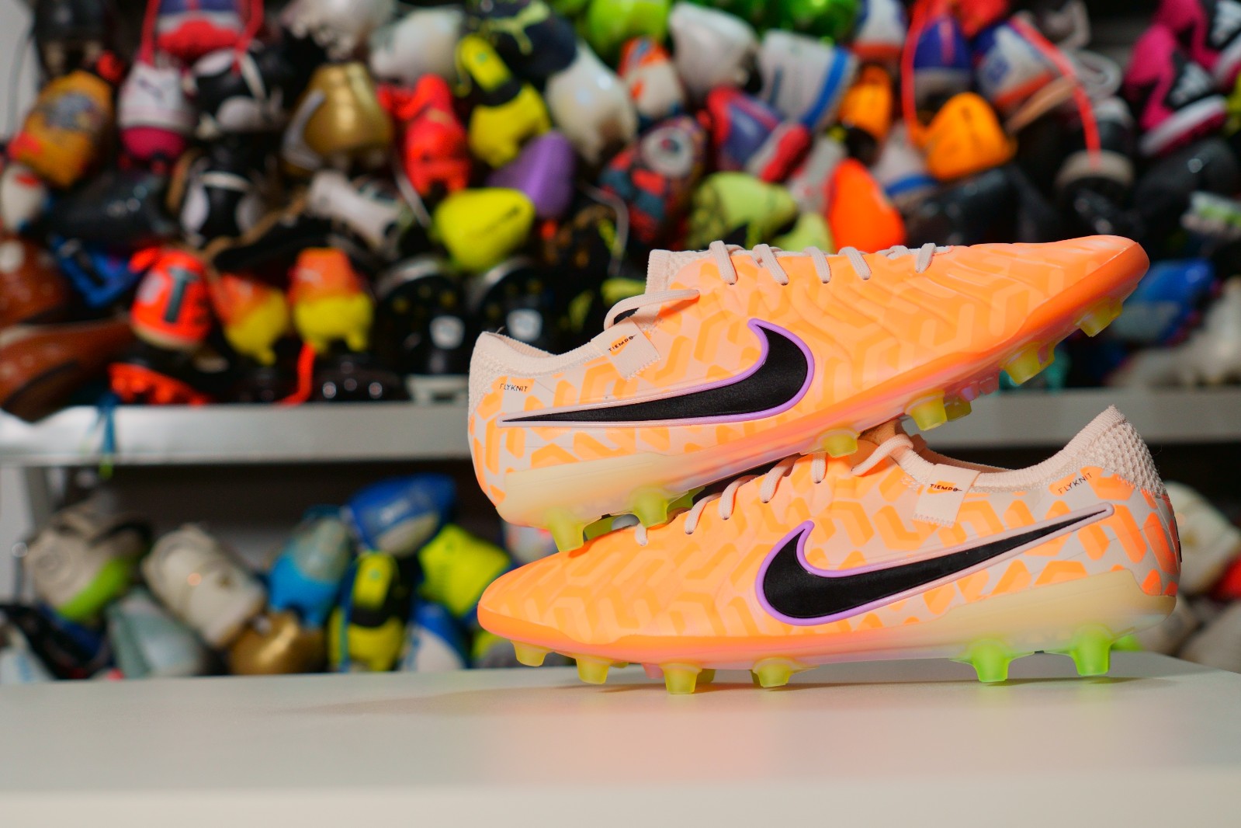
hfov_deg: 43.6
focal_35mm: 45
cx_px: 620
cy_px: 414
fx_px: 1551
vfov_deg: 29.9
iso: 250
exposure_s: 1/100
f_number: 3.5
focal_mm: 30
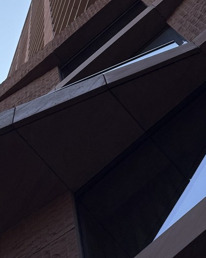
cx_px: 113
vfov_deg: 13.9
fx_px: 1051
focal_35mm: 138
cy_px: 102
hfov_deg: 11.2
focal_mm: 5.96
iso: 32
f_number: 1.6
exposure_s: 1/2639
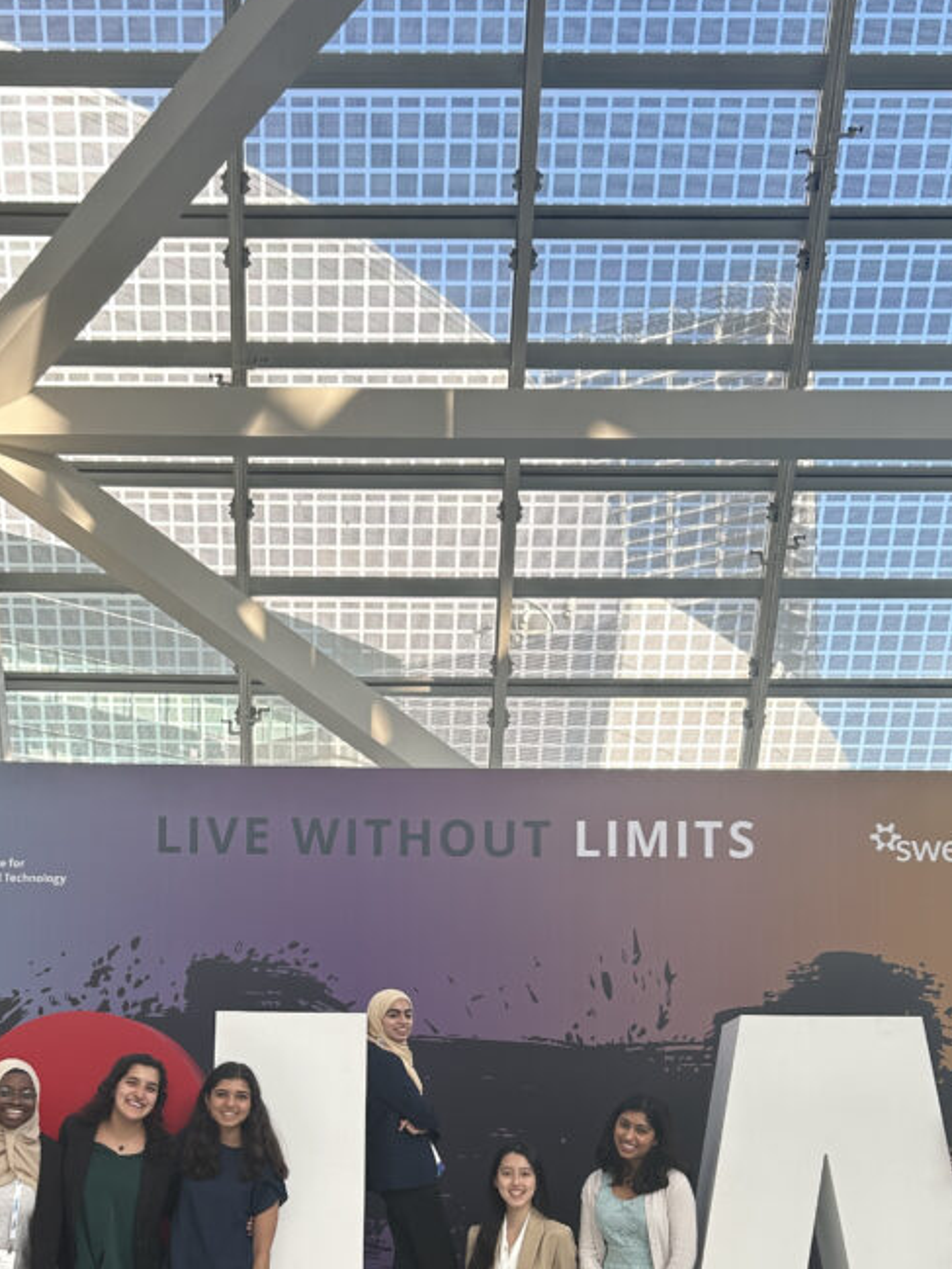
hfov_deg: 35.0
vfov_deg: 44.4
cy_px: 941
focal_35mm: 41
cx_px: 387
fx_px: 1503
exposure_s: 1/182
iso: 40
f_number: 1.5
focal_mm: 5.7
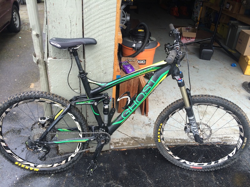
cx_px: 125
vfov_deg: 46.8
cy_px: 94
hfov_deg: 60.0
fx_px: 217
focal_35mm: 30
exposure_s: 1/132
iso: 32
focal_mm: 4.12
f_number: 2.2
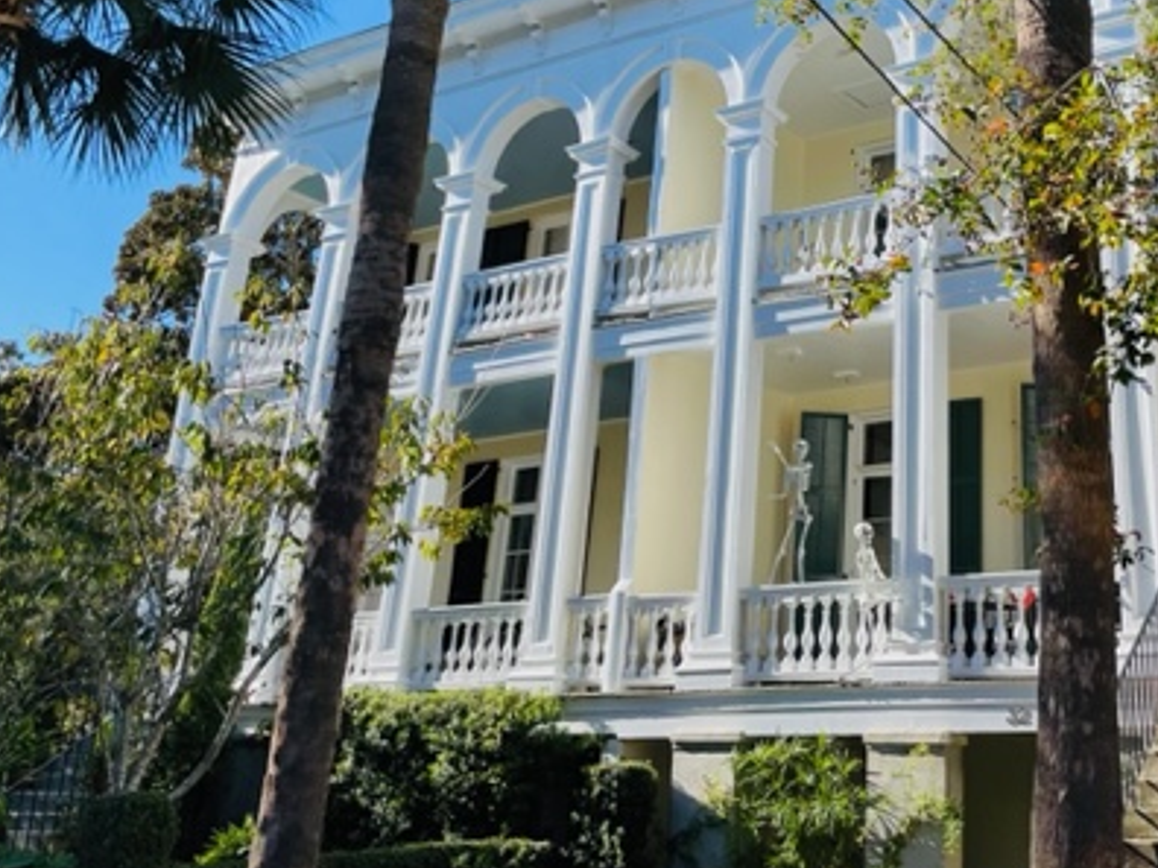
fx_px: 1405
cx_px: 848
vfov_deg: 33.9
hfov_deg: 43.6
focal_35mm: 42
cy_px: 257
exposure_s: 1/1304
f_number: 1.6
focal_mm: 4.2
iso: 32
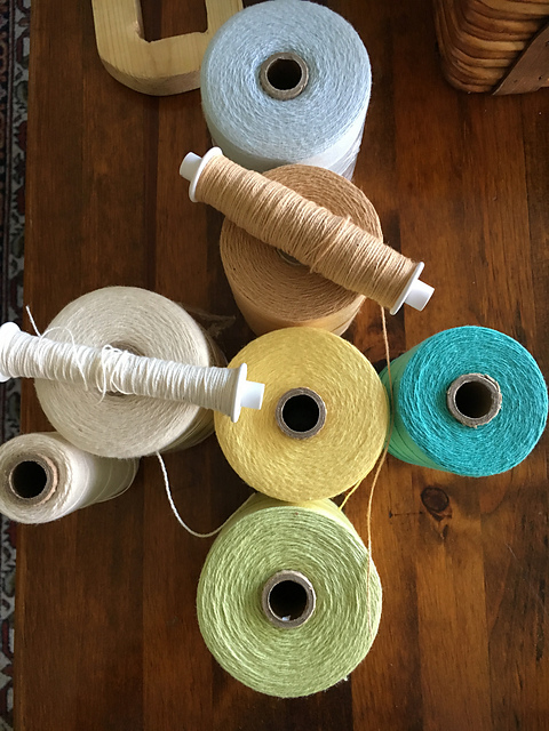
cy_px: 366
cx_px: 274
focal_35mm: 29
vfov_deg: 61.7
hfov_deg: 48.2
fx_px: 613
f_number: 2.2
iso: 160
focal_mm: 4.15
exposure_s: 1/30
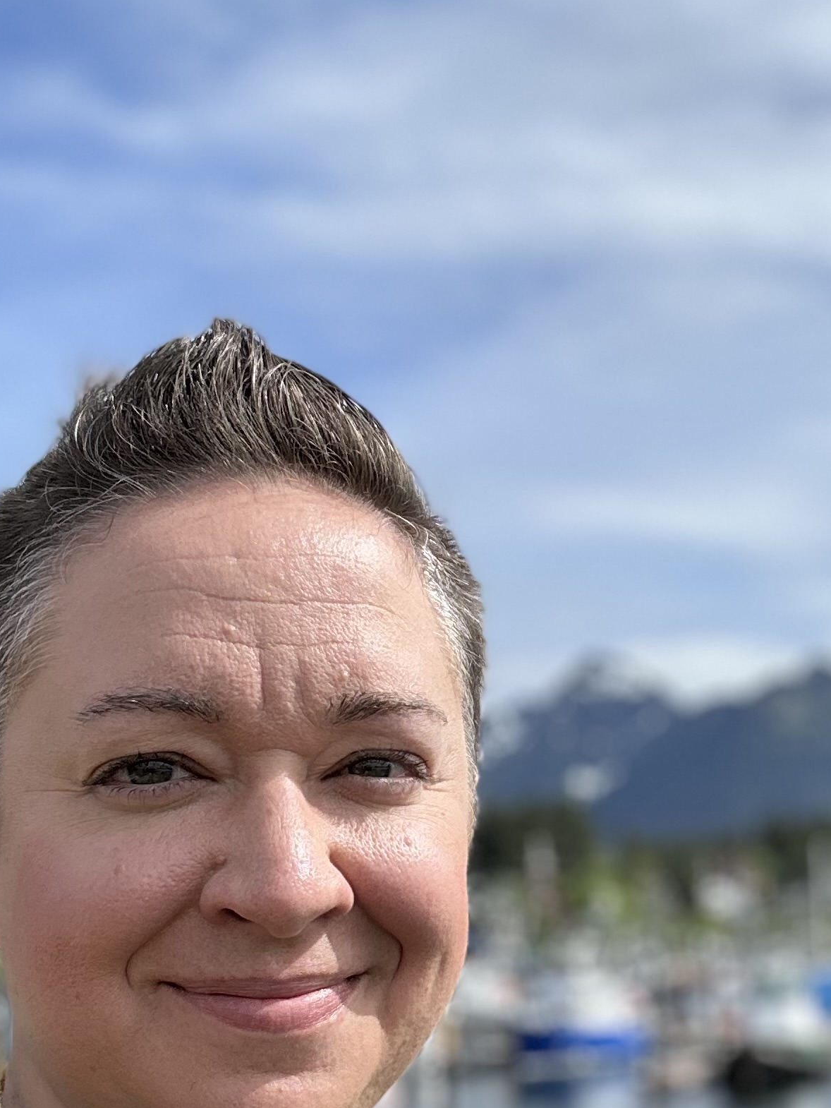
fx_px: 1888
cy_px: 828
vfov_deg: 32.1
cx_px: 571
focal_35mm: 59
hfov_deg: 24.7
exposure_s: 1/1585
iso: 32
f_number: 1.9
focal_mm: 2.69
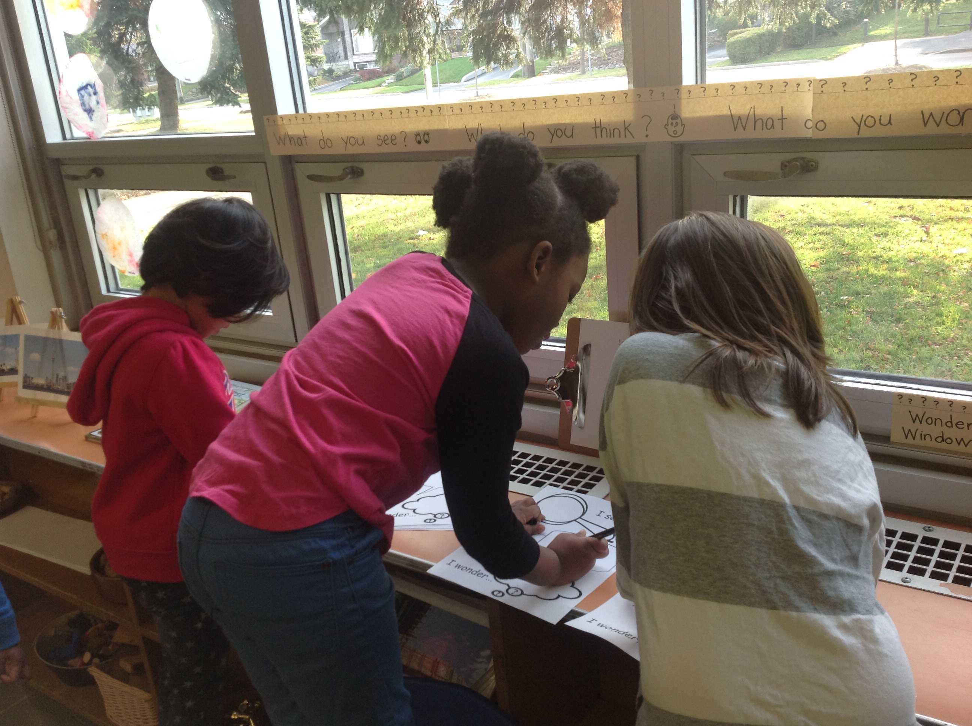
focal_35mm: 35
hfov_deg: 52.7
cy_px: 363
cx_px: 486
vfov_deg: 40.6
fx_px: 981
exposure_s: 1/120
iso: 80
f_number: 2.4
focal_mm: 4.28
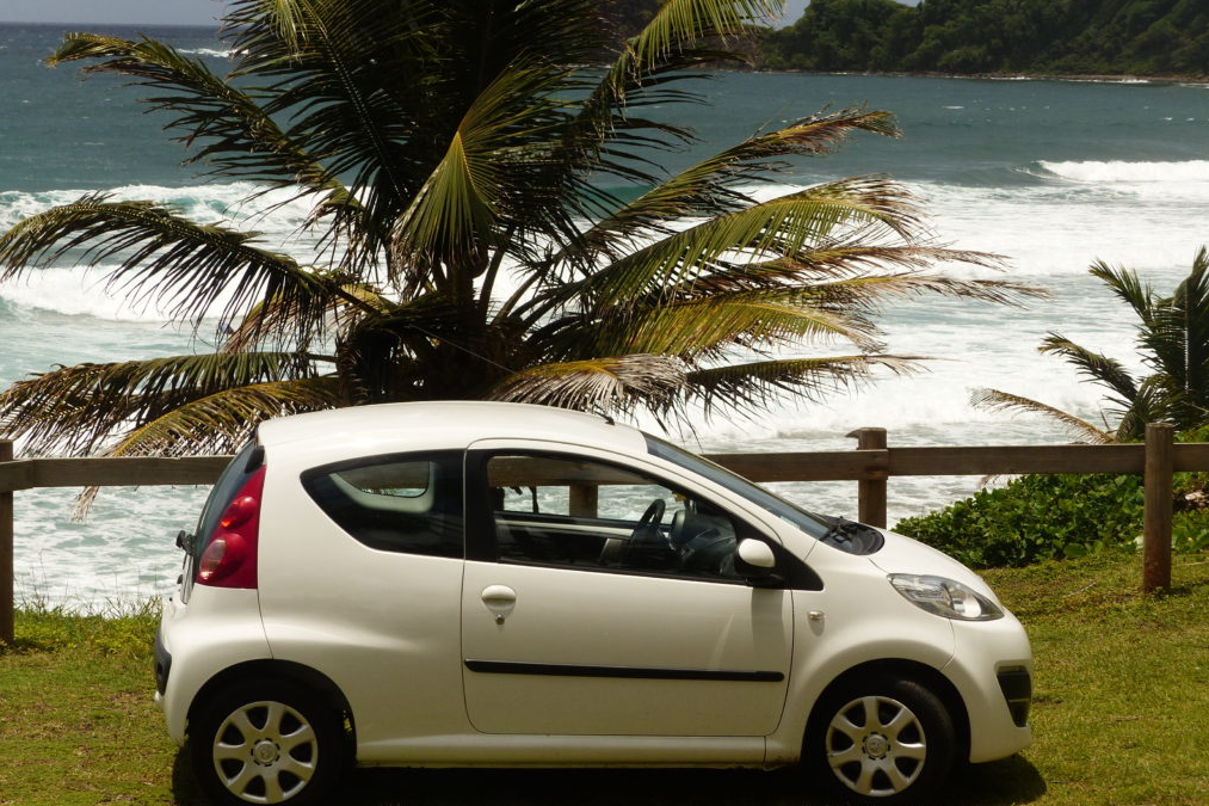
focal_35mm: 102
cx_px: 610
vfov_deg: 13.4
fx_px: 3425
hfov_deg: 20.0
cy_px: 413
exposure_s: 1/2000
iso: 100
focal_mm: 17.4
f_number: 4.5
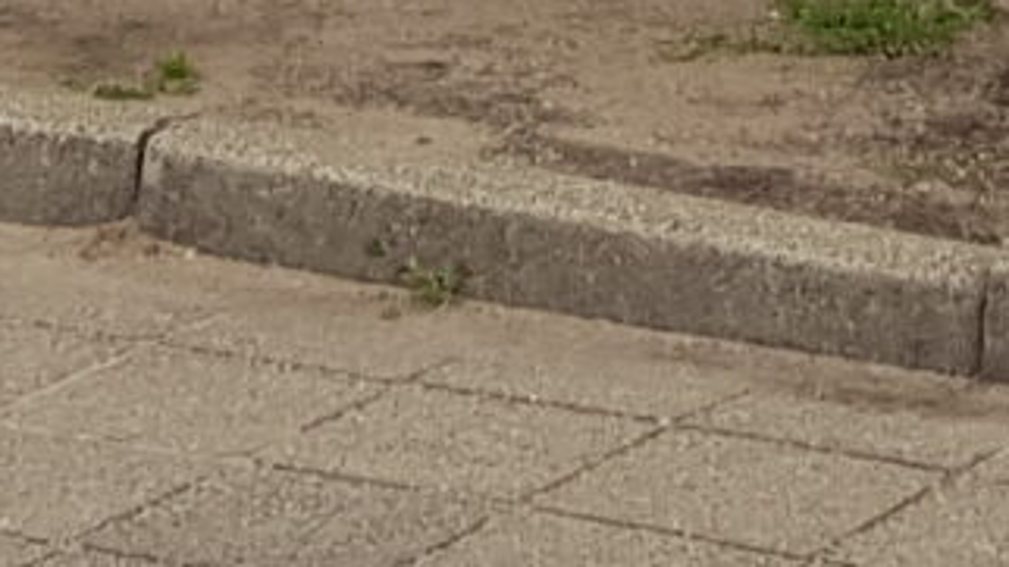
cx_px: 523
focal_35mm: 225
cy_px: -1864
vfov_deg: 4.8
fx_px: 6019
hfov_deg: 9.6
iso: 40
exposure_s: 1/1428
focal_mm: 4.2
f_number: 1.7
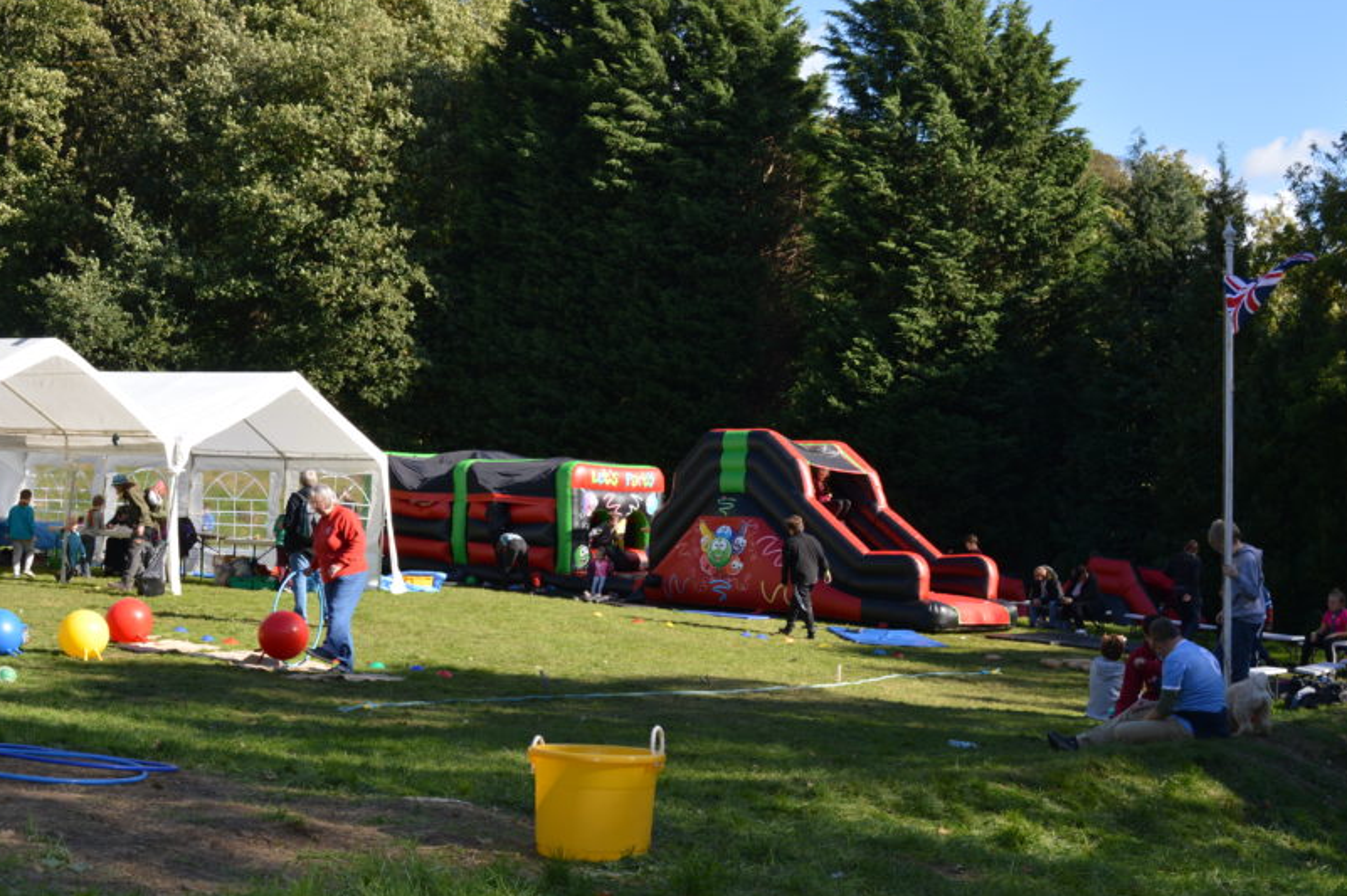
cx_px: 565
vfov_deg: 29.2
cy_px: 453
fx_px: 1720
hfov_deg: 42.6
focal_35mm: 46
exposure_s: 1/200
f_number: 6.3
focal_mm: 24
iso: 100
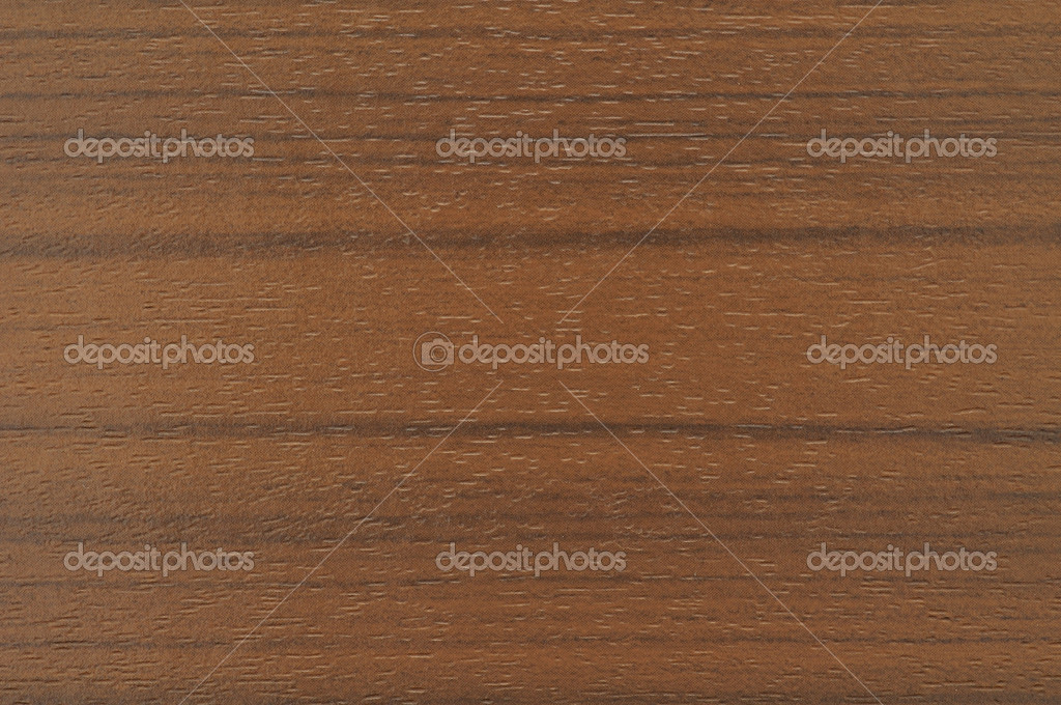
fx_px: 4415
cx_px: 530
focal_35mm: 150
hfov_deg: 13.7
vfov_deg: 9.1
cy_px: 352
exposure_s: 8
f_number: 36
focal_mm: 100
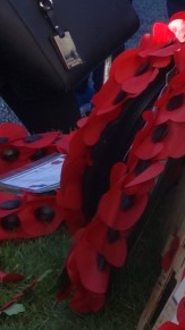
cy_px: 88
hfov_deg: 5.6
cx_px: 791
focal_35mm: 181
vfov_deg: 11.9
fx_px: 1584
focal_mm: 11.46
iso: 125
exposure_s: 1/160
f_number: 5.6
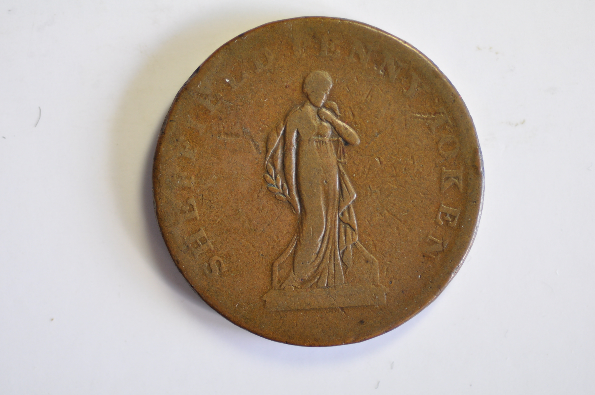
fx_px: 1486
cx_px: 298
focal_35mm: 90
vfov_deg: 15.2
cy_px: 198
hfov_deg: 22.6
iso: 400
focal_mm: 60
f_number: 4.5
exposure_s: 1/320
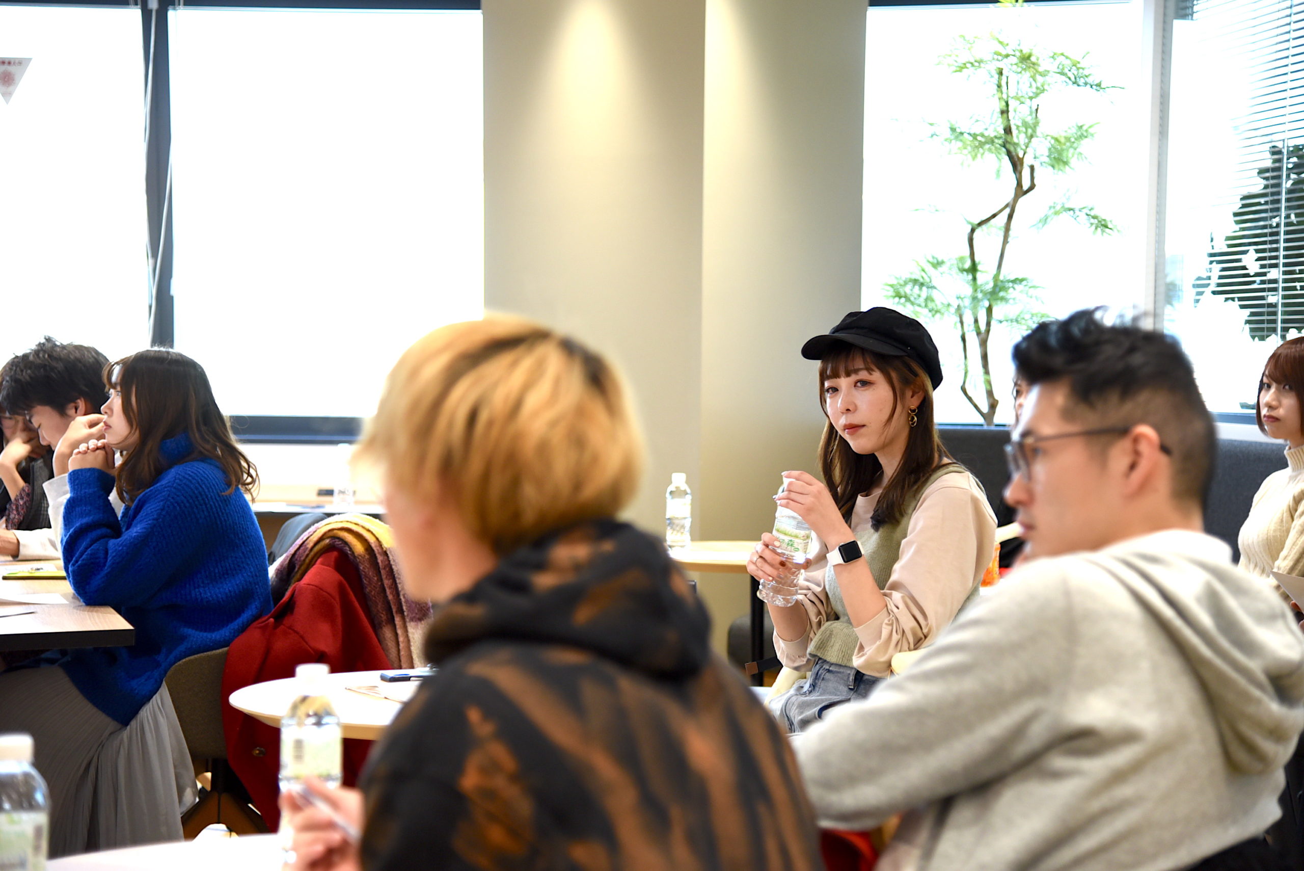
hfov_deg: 27.0
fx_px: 2718
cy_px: 436
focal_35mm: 75
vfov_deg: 18.2
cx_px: 652
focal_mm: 75
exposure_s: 1/200
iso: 1250
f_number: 4
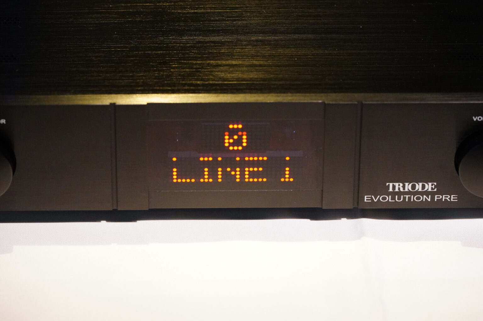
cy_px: 160
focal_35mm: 200
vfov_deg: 6.9
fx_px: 2681
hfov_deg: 10.3
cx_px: 242
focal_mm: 200
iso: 12800
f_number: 5.6
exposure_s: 1/125
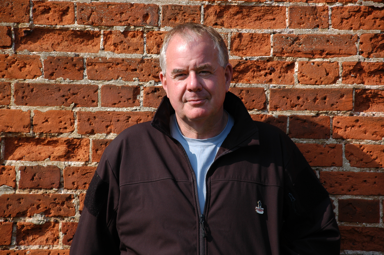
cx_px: 192
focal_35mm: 147
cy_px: 128
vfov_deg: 9.3
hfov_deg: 14.0
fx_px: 1567
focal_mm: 98
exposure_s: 1/4000
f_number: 5.6
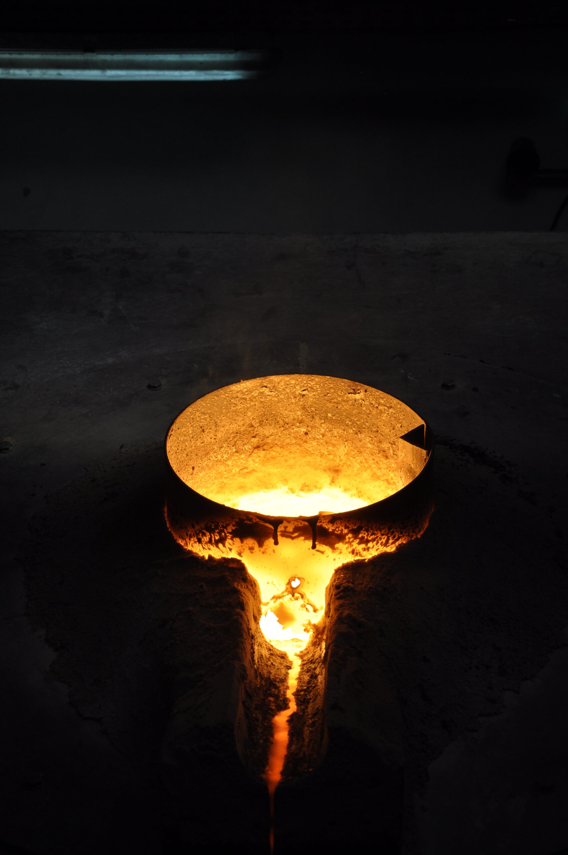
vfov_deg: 20.6
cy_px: 428
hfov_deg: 13.8
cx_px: 284
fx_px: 2349
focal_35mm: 99
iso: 320
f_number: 10
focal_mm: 66
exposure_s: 1/320
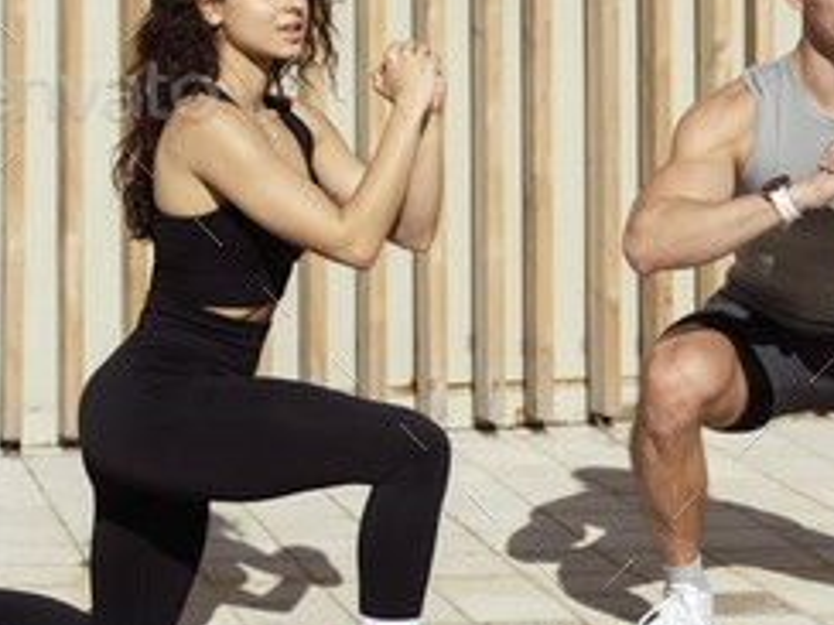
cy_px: 254
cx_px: 567
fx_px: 3132
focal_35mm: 130
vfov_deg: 11.4
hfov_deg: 15.1
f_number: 2.8
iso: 125
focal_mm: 56
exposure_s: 1/1600
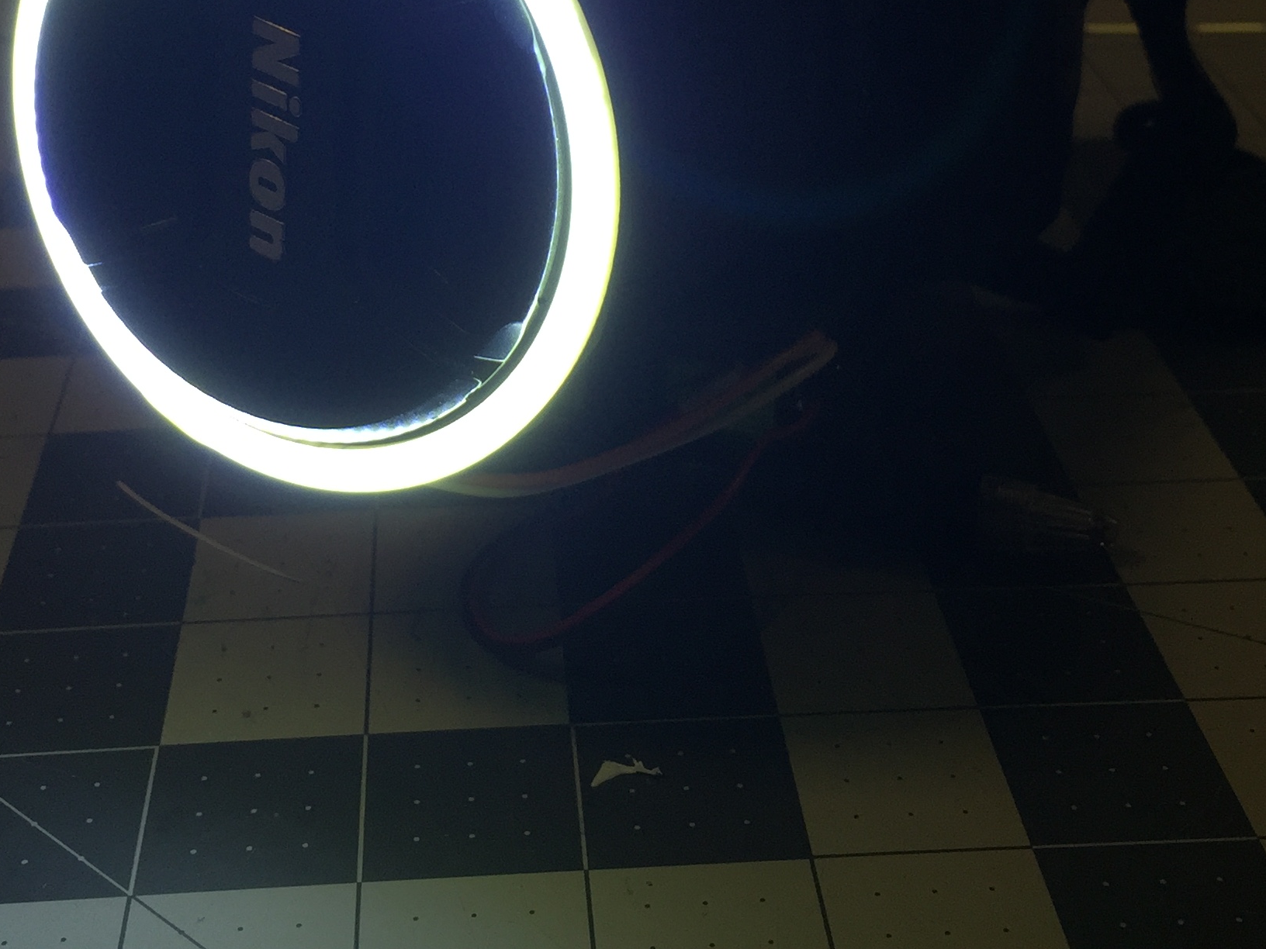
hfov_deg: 33.2
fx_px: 2121
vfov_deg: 24.1
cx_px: 549
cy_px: 1
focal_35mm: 58
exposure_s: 1/120
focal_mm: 4.15
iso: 32
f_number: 2.2
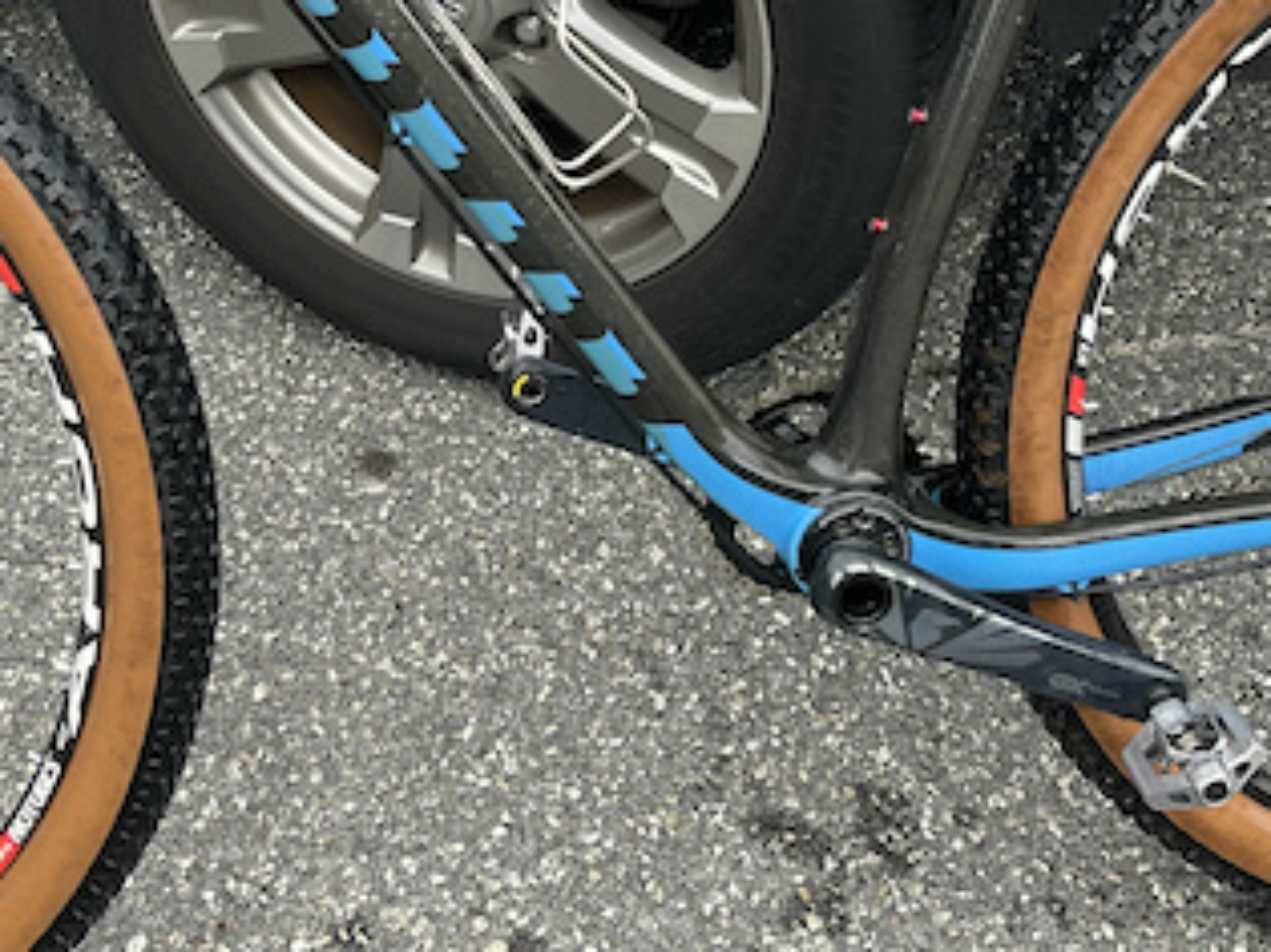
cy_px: 129
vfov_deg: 21.8
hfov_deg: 29.4
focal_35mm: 66
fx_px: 2422
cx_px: 537
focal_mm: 5.1
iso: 40
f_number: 1.6
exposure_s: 1/121
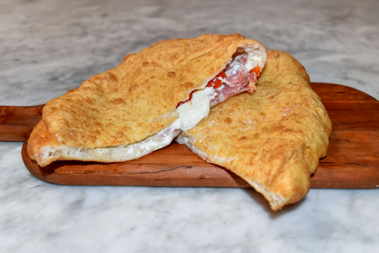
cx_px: 190
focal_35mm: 36
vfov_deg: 36.9
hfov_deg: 53.1
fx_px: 379
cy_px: 126
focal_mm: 24
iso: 800
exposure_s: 1/60
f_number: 4
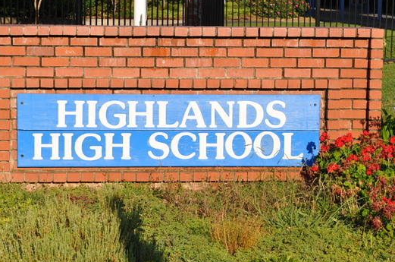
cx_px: 186
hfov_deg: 17.5
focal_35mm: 117
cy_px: 118
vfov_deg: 11.7
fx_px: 1281
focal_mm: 58
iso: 200
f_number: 7.1
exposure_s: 1/800
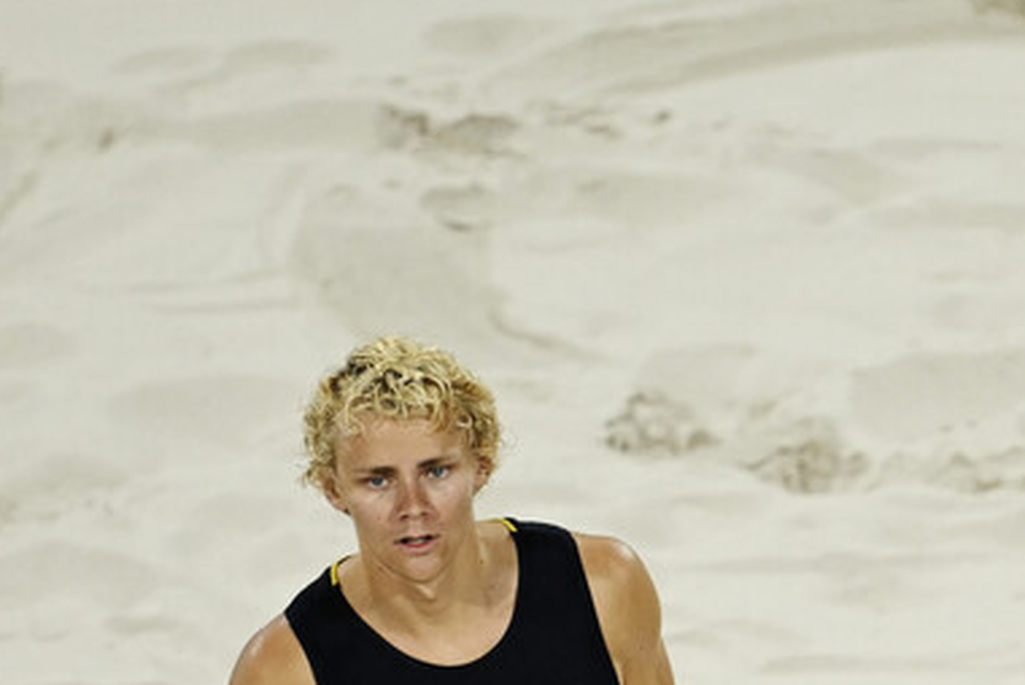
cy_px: 1161
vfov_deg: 0.8
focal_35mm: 1683
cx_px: 1494
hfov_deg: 1.2
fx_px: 47954
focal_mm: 400
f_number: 2.8
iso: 1600
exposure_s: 1/2500
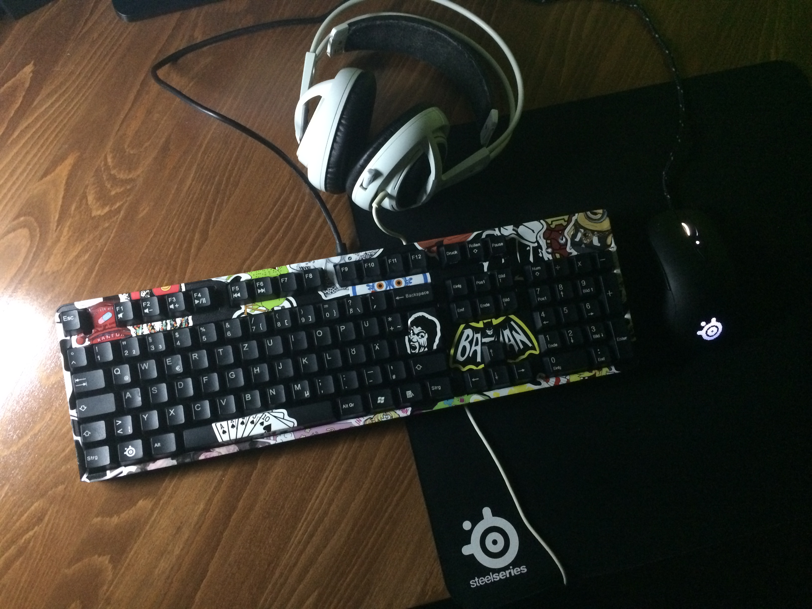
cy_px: 304
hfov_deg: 61.7
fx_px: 680
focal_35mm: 29
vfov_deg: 48.2
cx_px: 406
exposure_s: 1/17
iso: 500
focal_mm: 4.15
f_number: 2.2
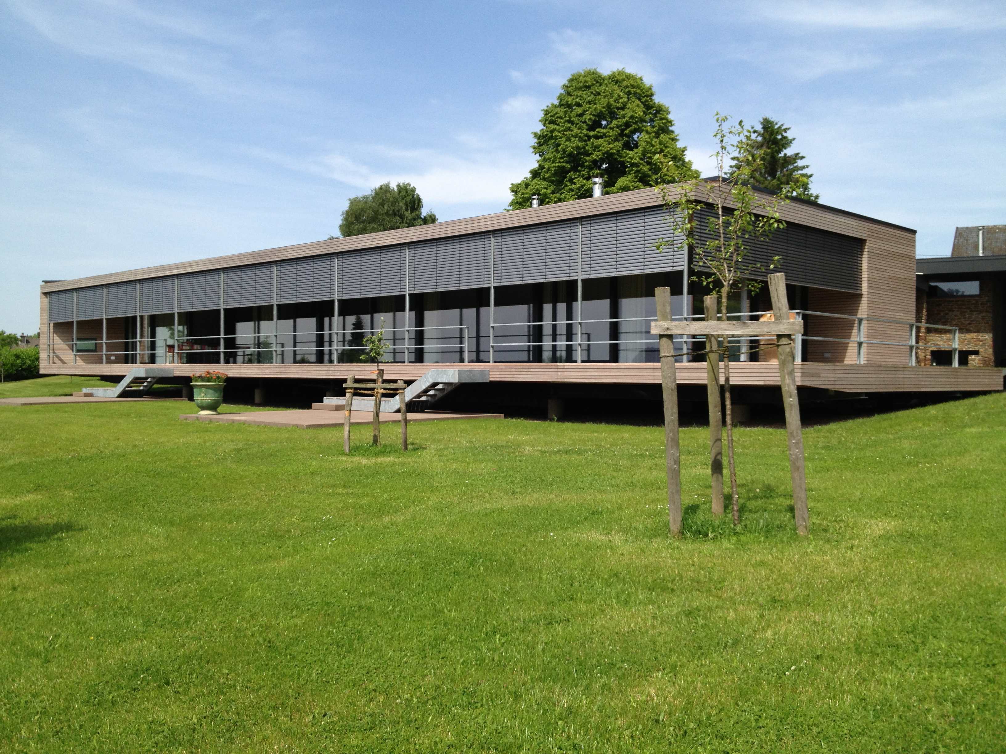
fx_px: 1017
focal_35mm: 35
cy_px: 377
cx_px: 503
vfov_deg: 40.7
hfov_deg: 52.6
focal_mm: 4.28
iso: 50
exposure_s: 1/1477
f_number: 2.4
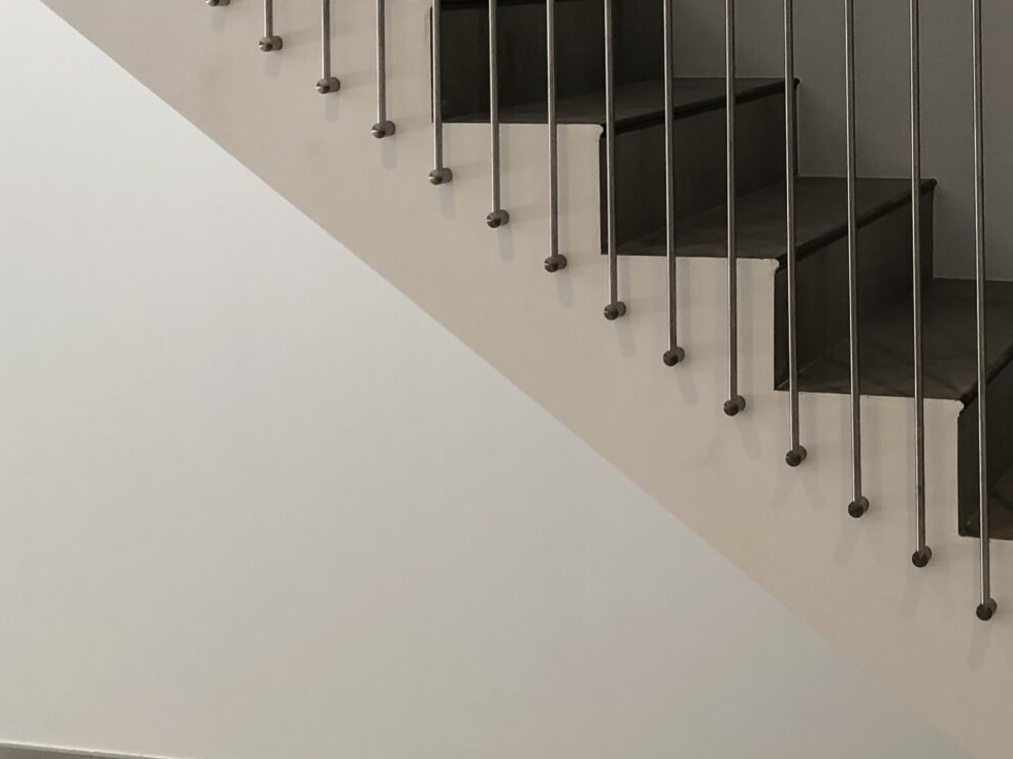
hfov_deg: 26.2
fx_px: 2136
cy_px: 14
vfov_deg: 19.6
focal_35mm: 73
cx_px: 798
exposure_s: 1/50
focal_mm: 3.99
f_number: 1.8
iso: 32
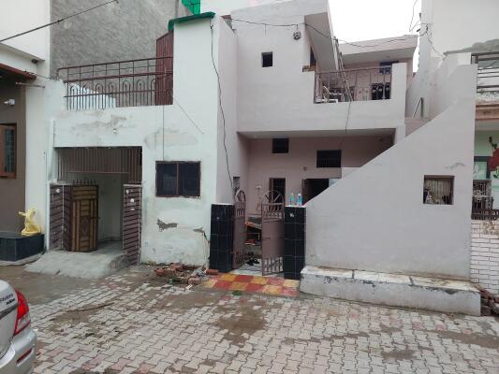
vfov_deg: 58.9
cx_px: 250
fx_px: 332
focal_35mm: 23
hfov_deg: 73.9
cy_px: 187
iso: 64
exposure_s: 1/100
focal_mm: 5.06
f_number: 1.8
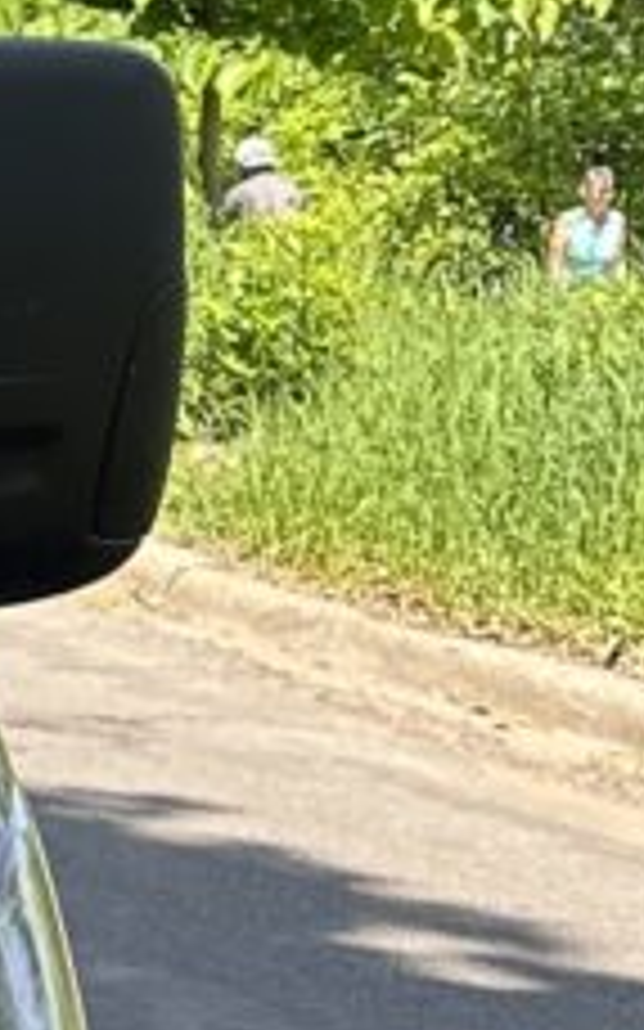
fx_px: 4805
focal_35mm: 171
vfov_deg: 12.3
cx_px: -1918
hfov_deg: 6.3
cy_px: 535
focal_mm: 6.86
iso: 80
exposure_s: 1/762
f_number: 1.78
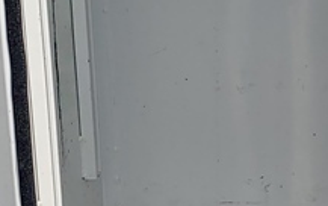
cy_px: 44
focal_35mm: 125
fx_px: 1118
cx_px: 298
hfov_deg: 16.5
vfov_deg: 10.5
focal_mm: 4.23
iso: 50
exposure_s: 1/4000
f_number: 1.5
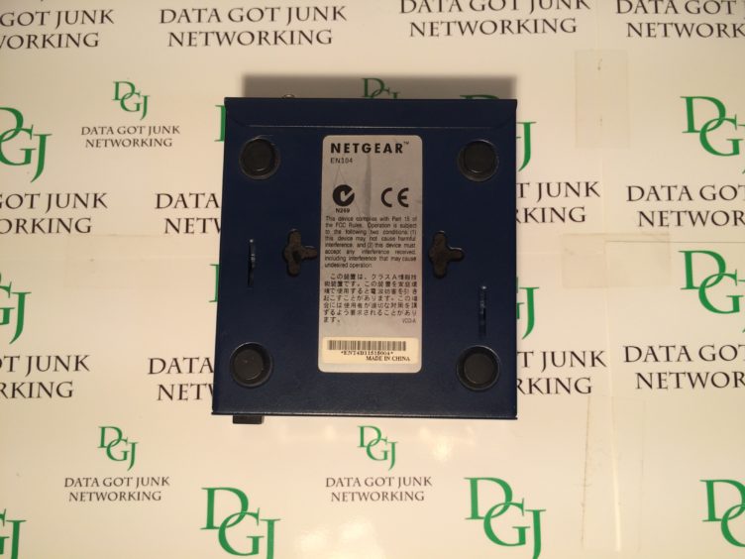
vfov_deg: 48.2
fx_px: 624
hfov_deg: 61.7
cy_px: 280
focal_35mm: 29
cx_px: 372
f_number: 2.2
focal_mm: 4.15
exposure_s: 1/195
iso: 32
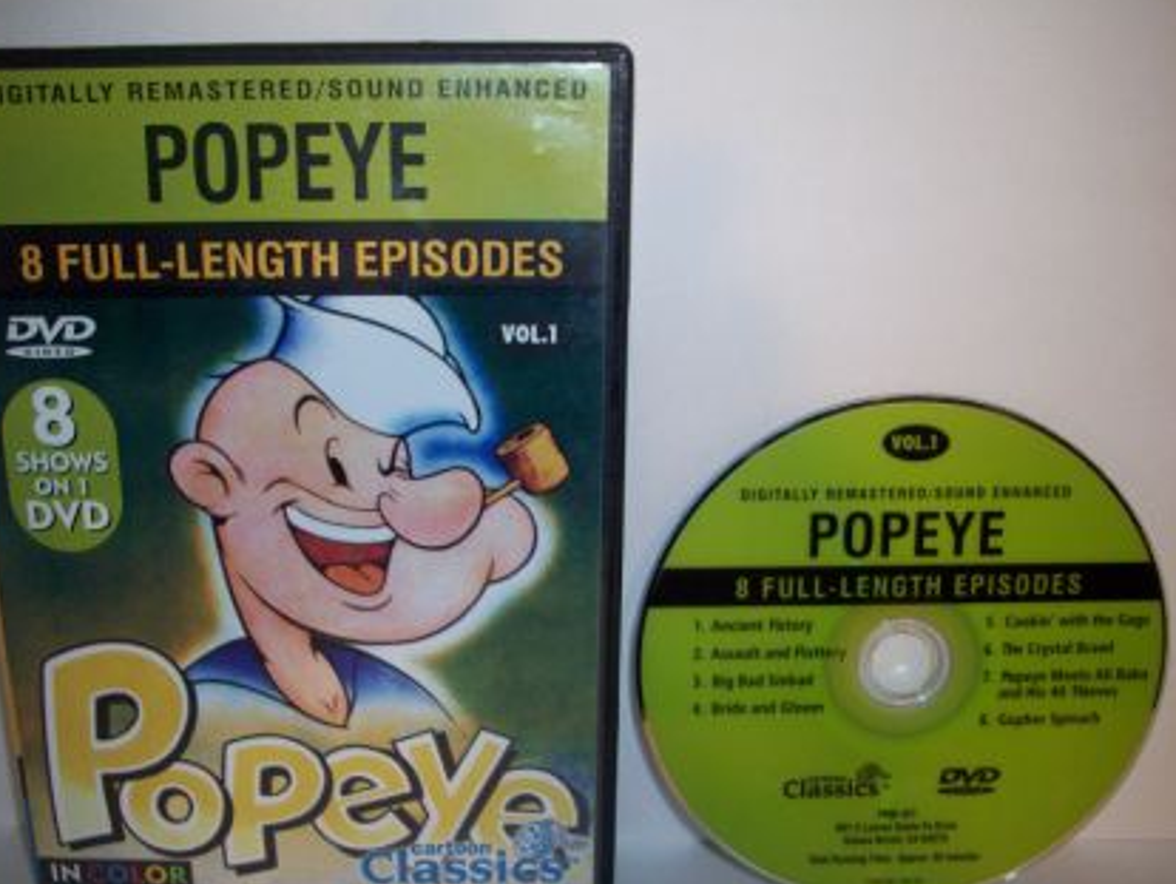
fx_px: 1360
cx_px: 551
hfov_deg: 46.7
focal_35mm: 40
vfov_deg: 36.0
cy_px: 458
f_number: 2.8
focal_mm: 6.2
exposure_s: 1/45
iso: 160
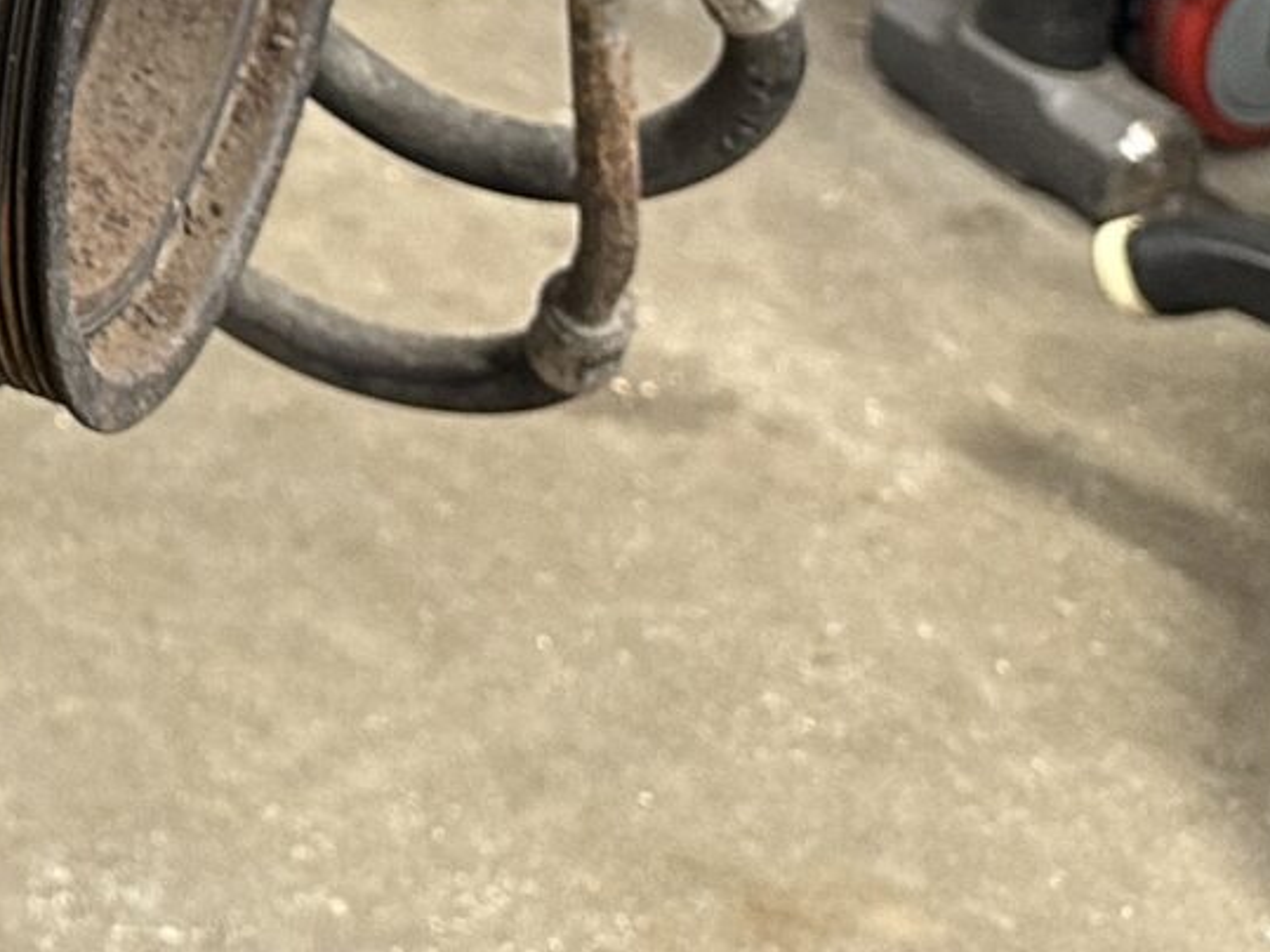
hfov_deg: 14.5
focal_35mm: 114
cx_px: -1228
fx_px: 4182
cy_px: -1117
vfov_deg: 11.4
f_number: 1.78
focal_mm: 6.86
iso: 200
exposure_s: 1/60
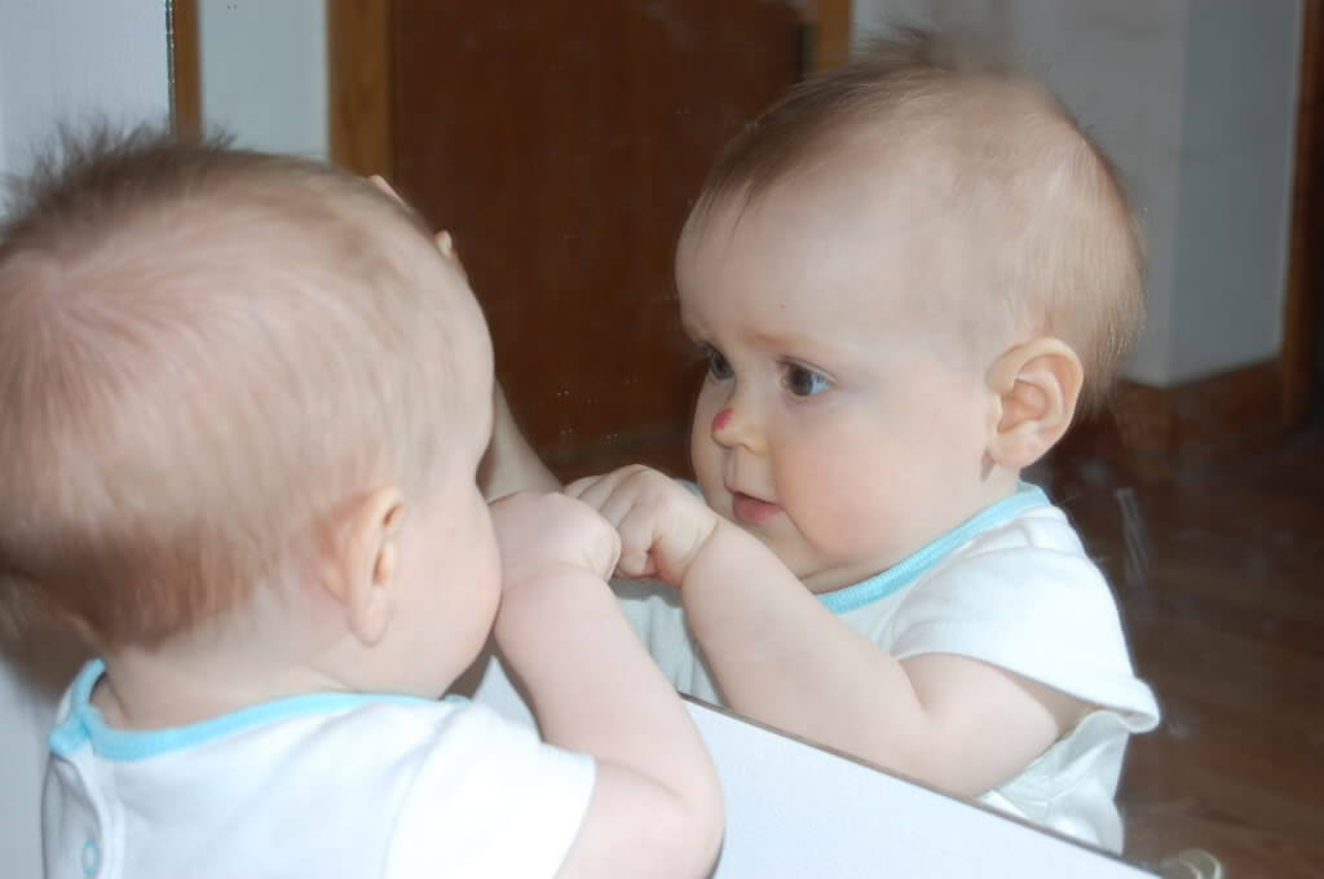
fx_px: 2865
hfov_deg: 26.0
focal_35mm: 78
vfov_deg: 17.4
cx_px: 662
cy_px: 440
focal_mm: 52
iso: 200
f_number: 5.6
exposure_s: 1/60
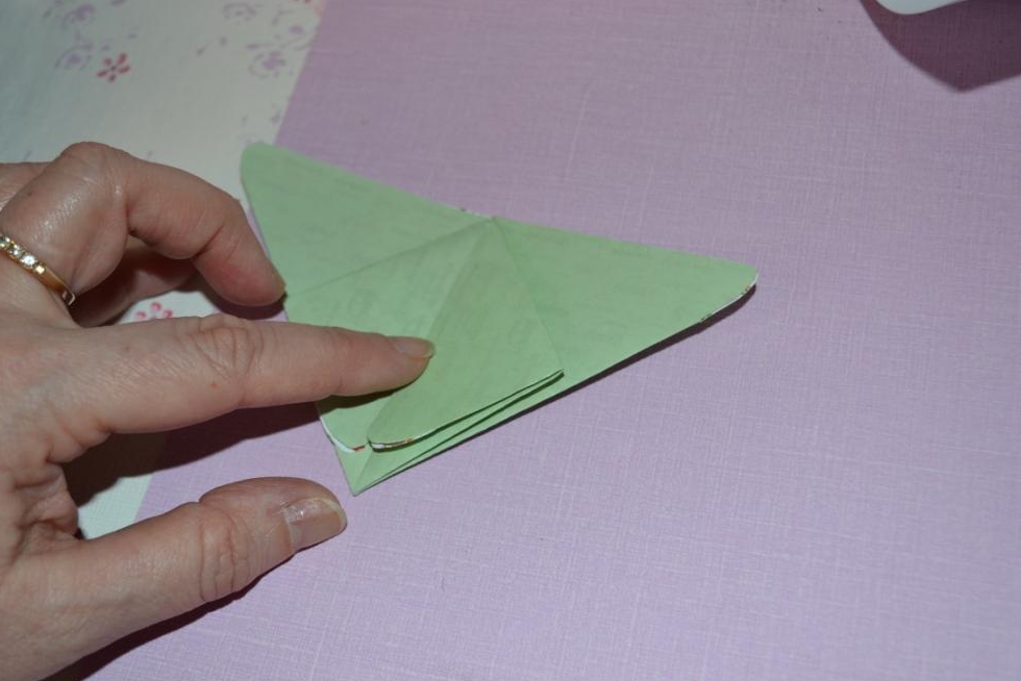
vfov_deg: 28.7
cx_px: 505
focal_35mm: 47
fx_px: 1333
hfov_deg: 41.9
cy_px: 340
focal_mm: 30
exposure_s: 1/60
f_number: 4.5
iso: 200
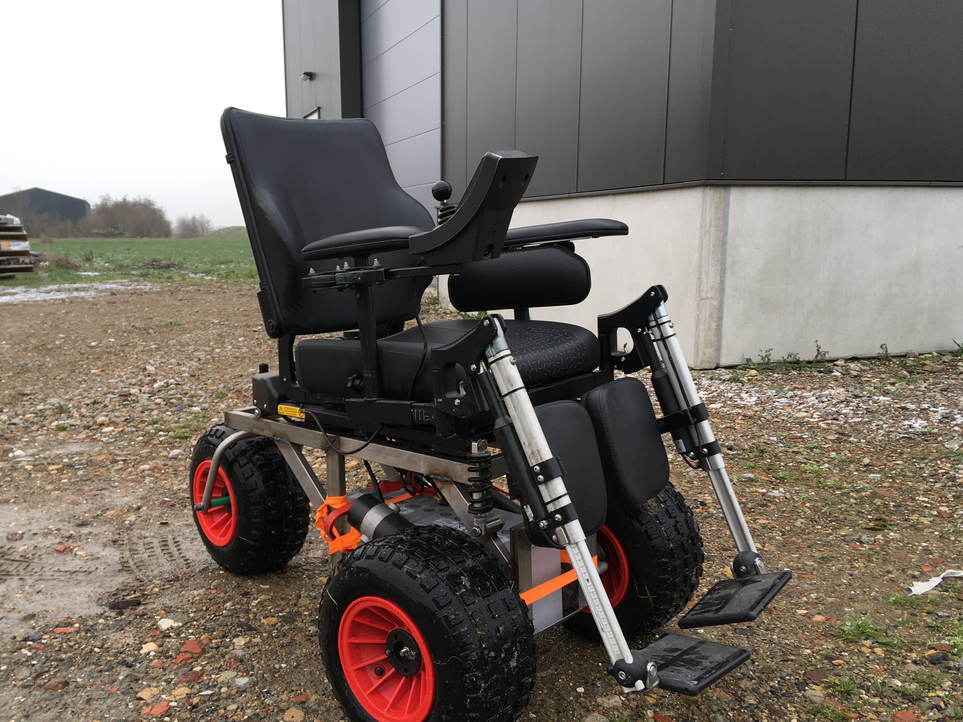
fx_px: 918
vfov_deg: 42.9
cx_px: 435
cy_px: 400
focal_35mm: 33
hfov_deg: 55.3
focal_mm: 4.15
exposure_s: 1/105
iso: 25
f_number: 2.2
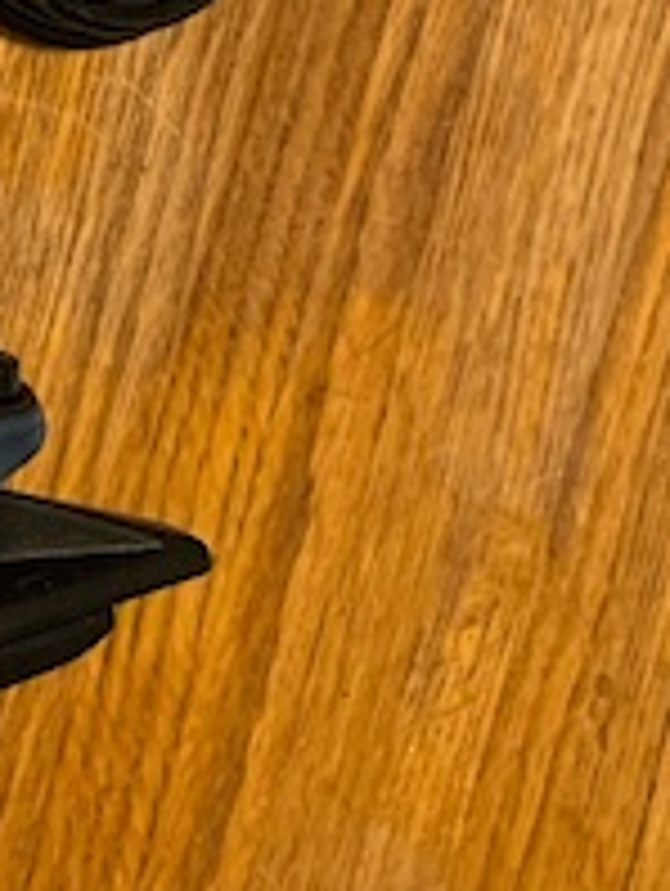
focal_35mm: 105
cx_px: -373
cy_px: -796
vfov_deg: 15.5
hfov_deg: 13.2
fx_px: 2704
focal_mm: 4.25
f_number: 1.8
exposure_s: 1/60
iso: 320
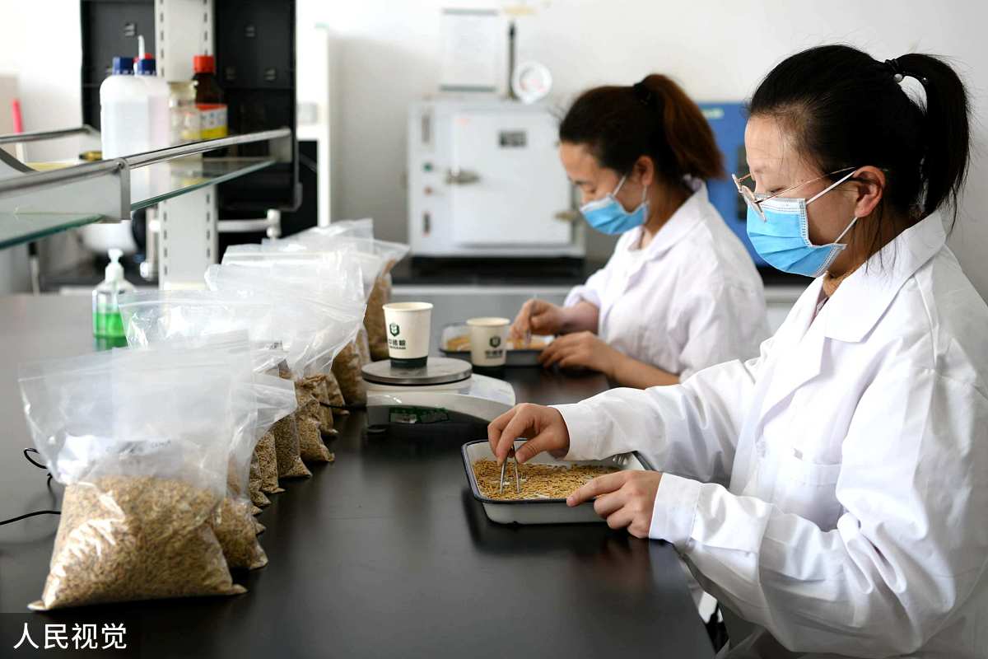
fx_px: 1235
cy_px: 330
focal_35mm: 45
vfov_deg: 29.9
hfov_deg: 43.6
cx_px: 494
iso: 125
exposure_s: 1/50
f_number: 2.8
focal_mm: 45
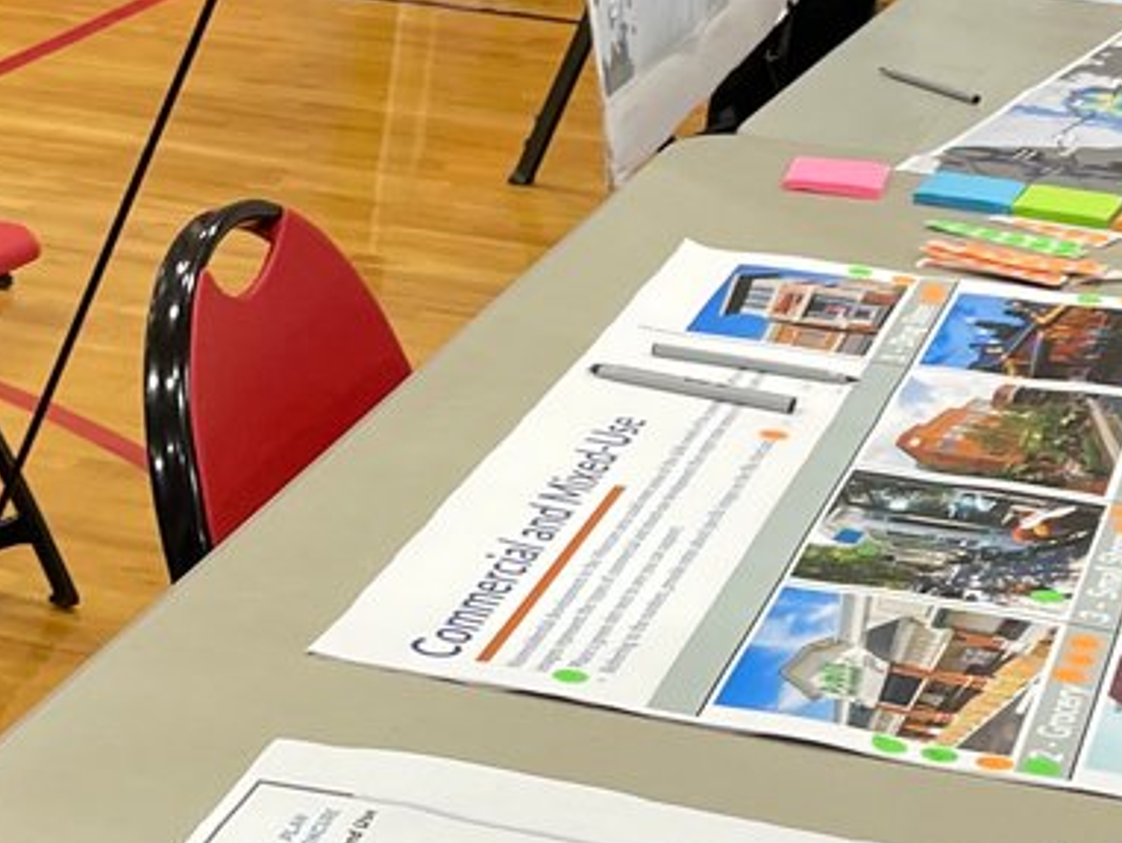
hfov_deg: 19.1
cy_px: 988
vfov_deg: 14.1
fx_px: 3308
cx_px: 303
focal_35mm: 102
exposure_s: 1/120
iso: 100
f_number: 1.6
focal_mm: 4.2
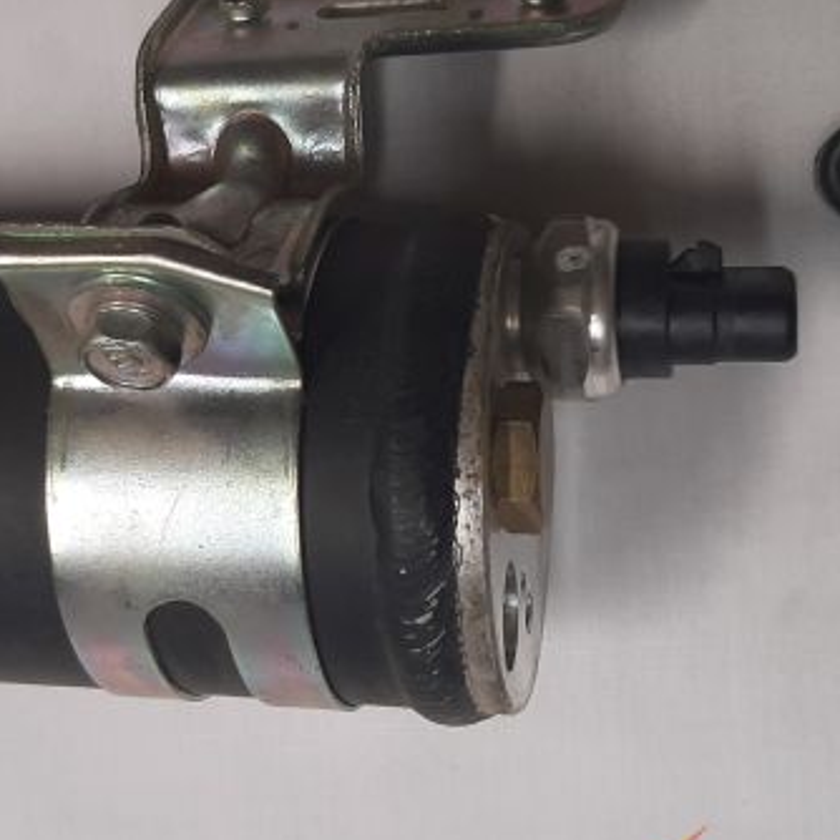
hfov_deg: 30.9
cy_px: 342
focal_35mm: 55
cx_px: 279
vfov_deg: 31.0
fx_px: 1510
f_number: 1.7
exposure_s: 1/202
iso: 40
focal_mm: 3.93
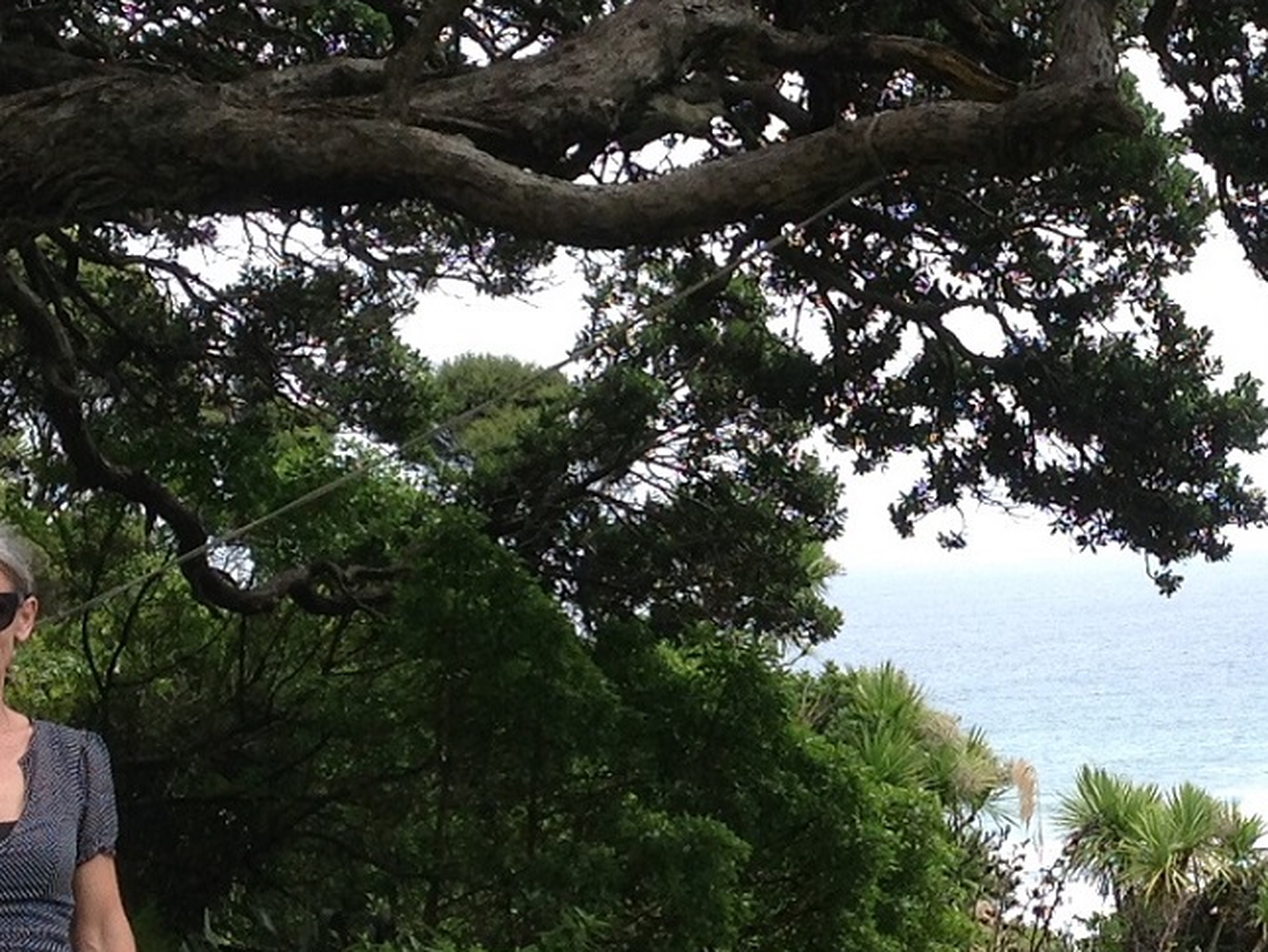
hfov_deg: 29.7
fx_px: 2382
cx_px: 785
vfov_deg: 22.1
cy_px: 834
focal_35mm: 65
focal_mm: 4.28
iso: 50
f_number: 2.4
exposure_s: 1/775
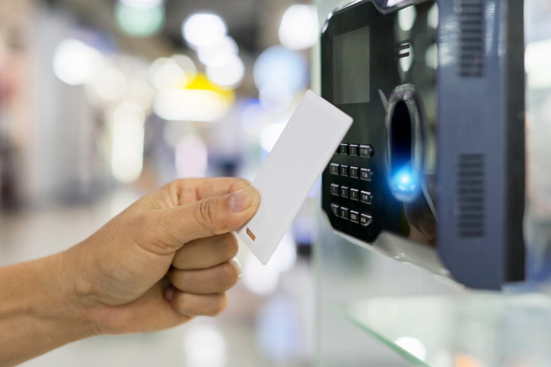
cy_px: 159
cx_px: 252
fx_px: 872
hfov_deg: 35.0
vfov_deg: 23.8
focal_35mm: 57
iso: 320
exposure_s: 1/80
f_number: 2.8
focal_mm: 50
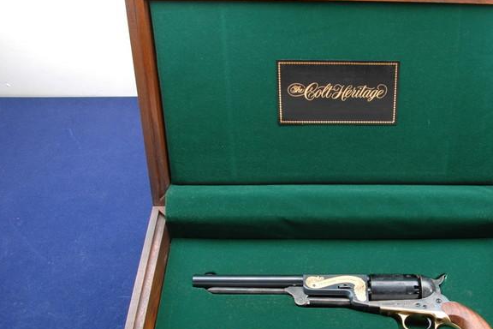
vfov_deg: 30.4
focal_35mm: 44
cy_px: 226
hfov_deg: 44.0
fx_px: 598
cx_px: 336
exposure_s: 1/125
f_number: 11
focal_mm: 21
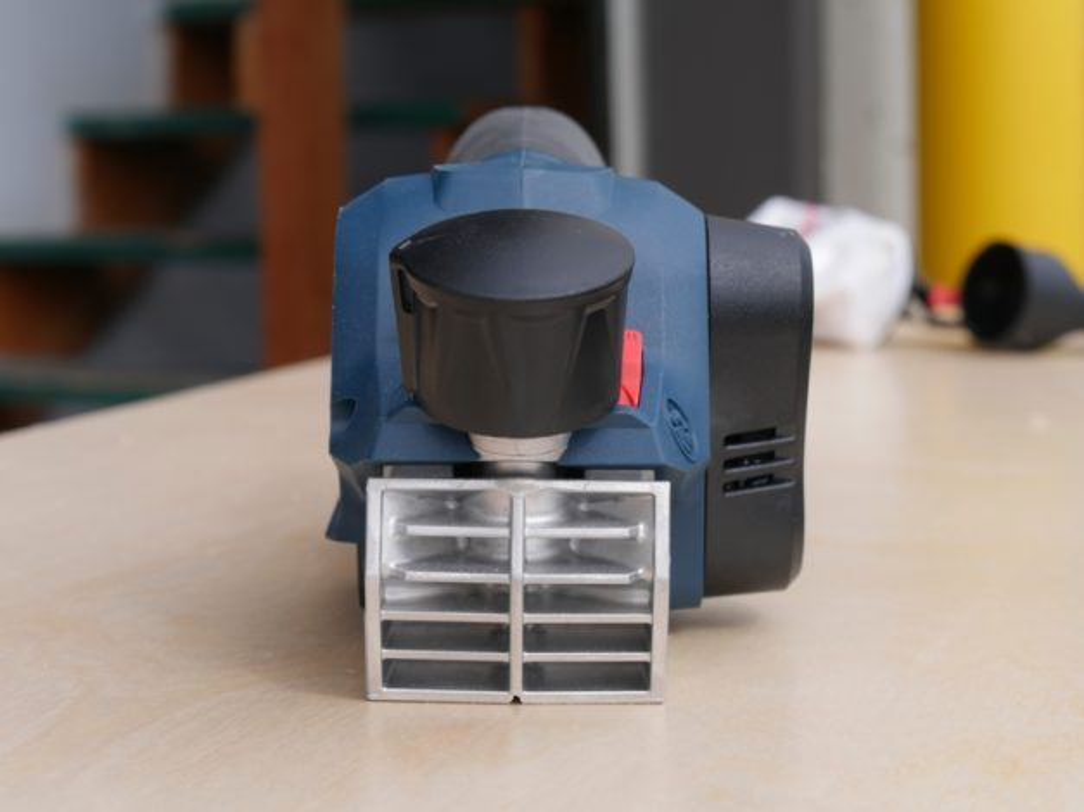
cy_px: 406
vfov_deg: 18.4
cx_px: 542
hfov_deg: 24.4
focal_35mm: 80
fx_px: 2505
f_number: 7.1
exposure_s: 1/320
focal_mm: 40
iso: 200
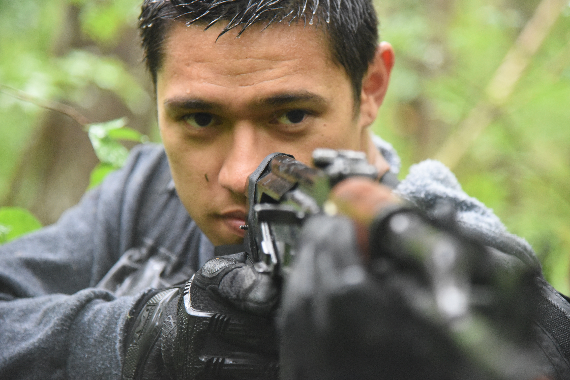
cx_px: 299
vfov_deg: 11.5
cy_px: 189
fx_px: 1885
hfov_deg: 17.2
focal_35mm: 119
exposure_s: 1/125
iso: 7200
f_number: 4
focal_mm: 112
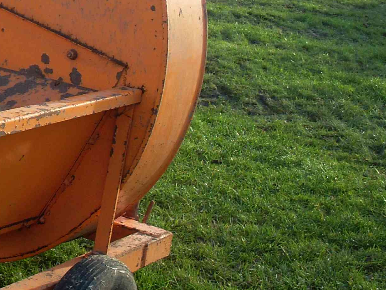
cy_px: -1
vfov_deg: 15.3
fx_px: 1059
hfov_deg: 19.8
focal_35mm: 95
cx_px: -34
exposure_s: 1/250
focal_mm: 6.3
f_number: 3
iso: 80
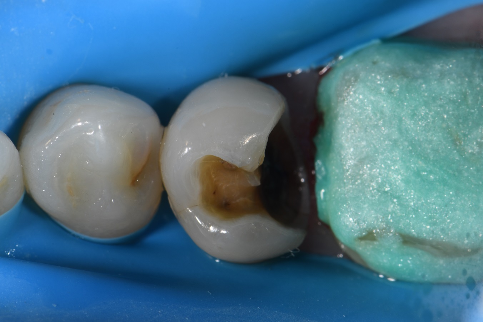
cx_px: 242
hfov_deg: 13.1
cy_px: 161
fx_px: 2105
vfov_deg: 8.7
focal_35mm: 157
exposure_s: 1/160
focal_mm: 105
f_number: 32
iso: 200
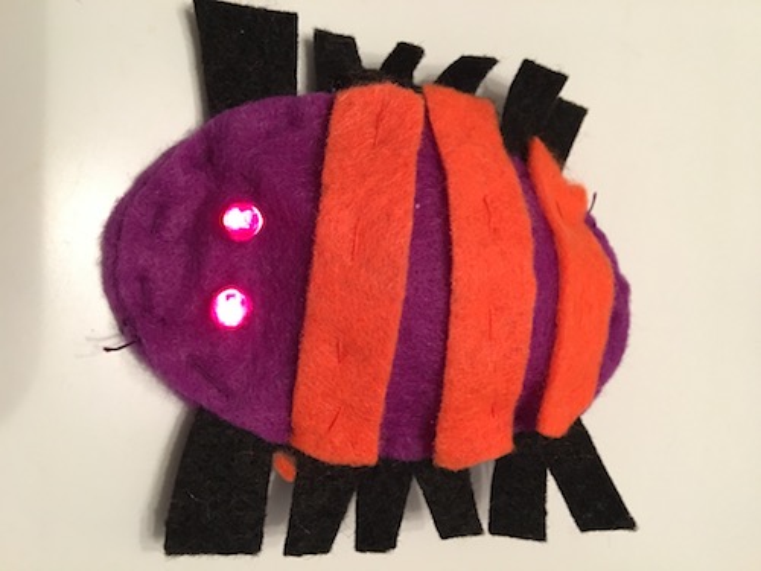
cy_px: 286
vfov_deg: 48.2
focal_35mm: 29
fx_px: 638
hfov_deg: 61.7
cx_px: 380
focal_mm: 4.15
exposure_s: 1/17
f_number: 2.2
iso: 200
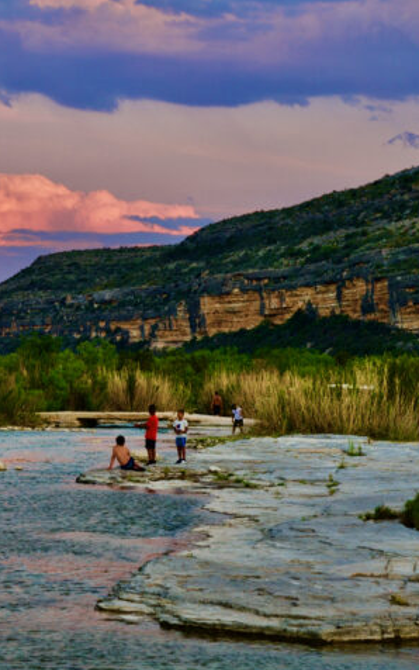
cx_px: 153
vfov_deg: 18.1
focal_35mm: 115
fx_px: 2099
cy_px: 348
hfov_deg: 11.4
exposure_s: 1/125
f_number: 5.6
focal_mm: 70
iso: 800
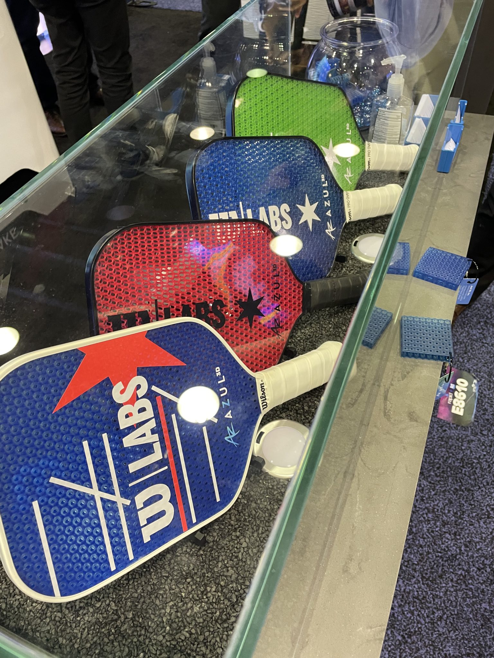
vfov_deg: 67.3
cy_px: 329
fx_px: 495
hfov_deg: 53.1
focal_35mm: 26
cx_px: 247
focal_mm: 4.2
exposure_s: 1/60
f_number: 1.6
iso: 250
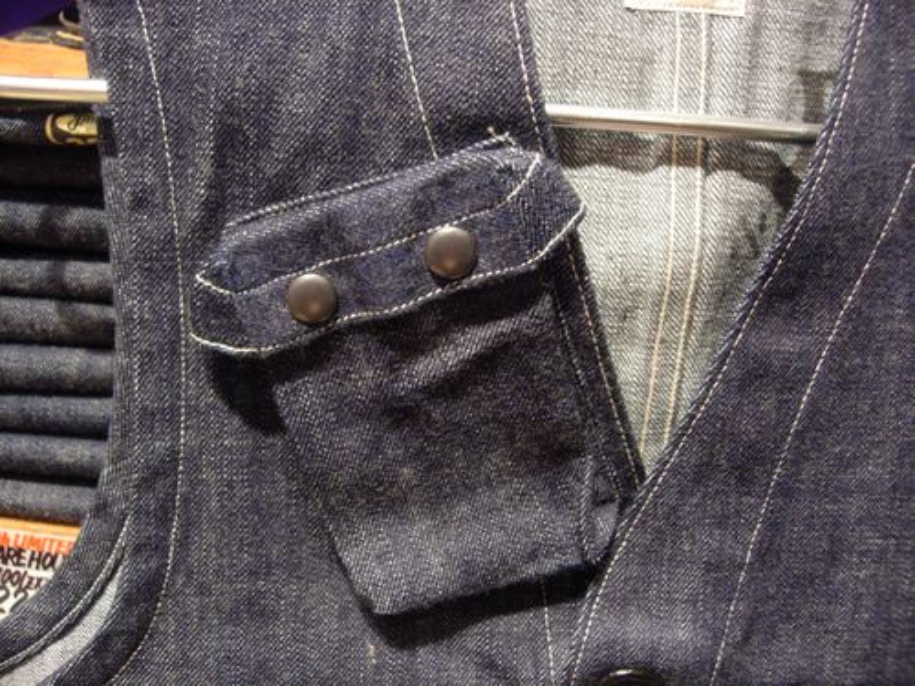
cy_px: 343
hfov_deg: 49.0
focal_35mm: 38
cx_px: 458
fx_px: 1004
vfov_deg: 37.7
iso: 183
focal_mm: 7.8
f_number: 2.8
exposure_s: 1/4
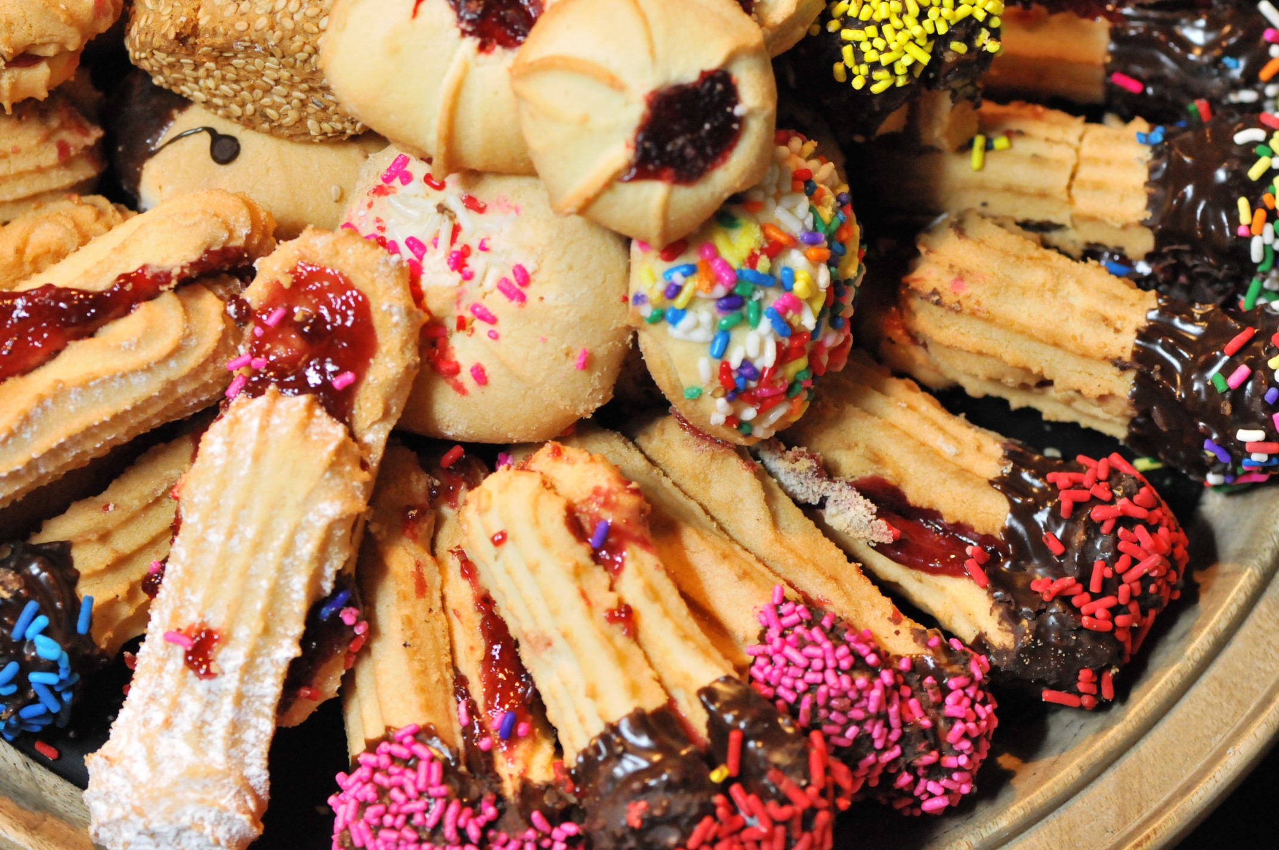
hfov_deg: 13.1
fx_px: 5589
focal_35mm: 158
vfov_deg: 8.7
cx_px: 640
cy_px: 425
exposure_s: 1/250
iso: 3200
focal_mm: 105
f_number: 5
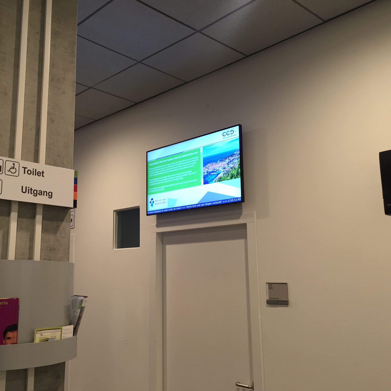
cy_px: 198
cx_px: 142
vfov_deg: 47.2
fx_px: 447
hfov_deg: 46.7
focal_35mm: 35
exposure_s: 1/33
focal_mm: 4.15
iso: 100
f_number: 2.2
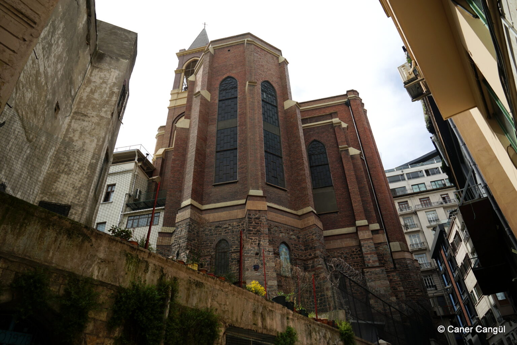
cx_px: 258
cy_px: 172
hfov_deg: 73.7
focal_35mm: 24
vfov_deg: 53.1
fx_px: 345
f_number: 8
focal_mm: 24
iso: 100
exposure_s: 1/250
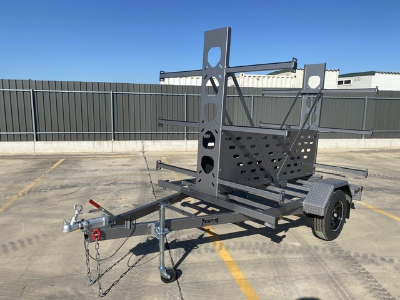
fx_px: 300
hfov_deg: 67.3
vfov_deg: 53.1
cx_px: 200
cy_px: 150
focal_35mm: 26
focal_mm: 4.25
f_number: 1.8
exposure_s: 1/3846
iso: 32
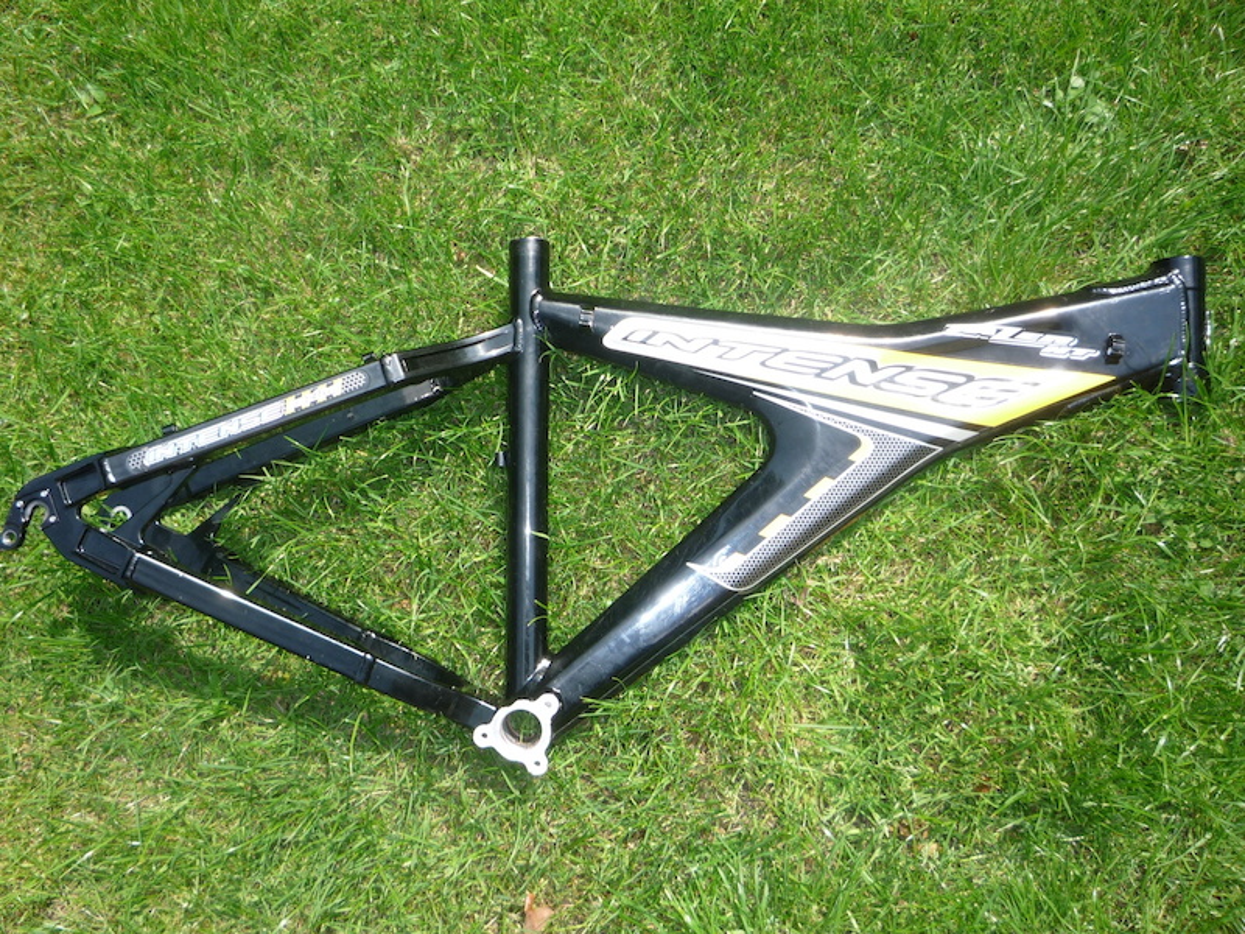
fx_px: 1079
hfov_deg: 60.0
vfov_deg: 46.8
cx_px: 622
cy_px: 467
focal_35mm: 30
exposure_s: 1/250
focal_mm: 5.2
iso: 100
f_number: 4
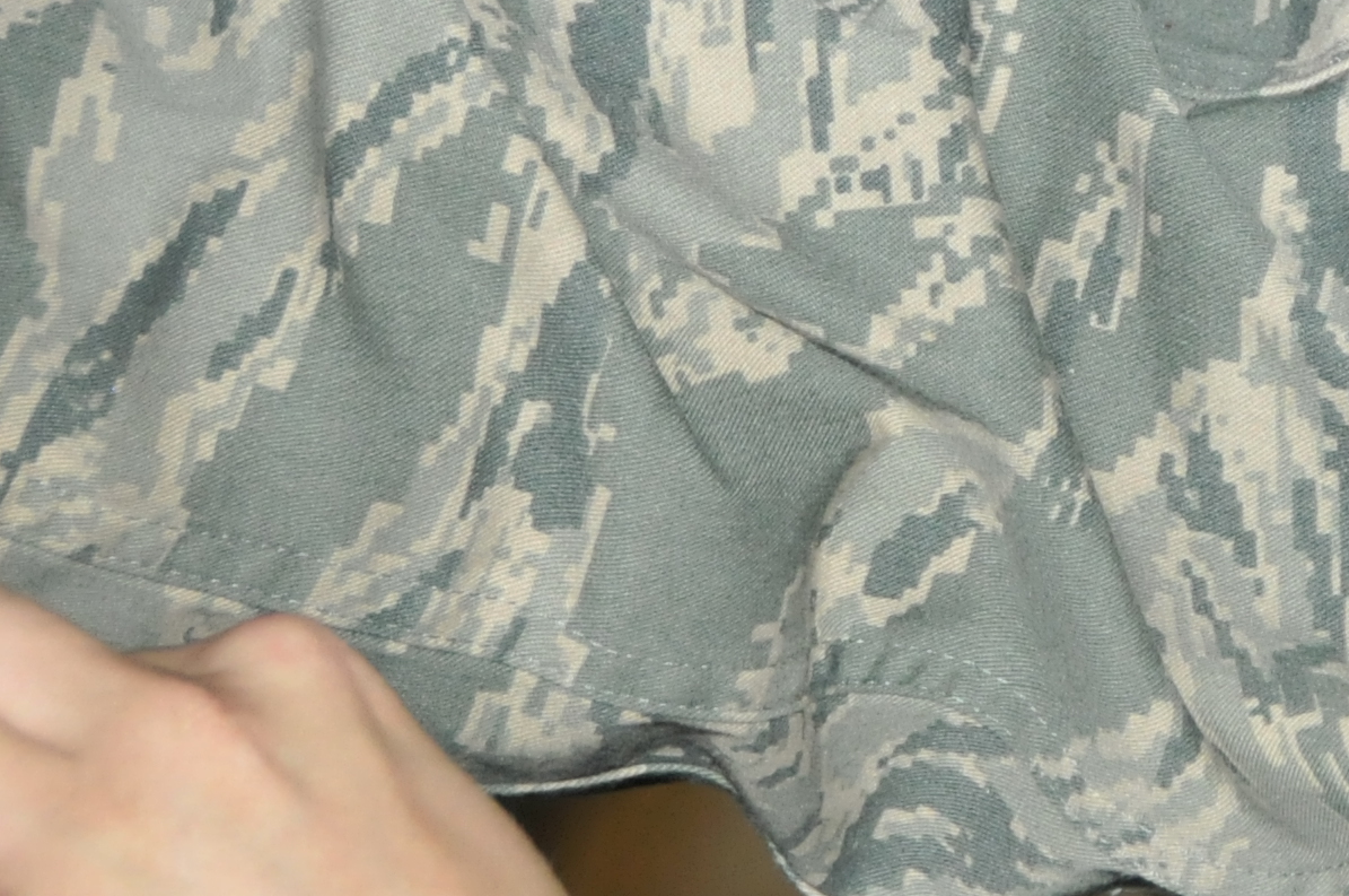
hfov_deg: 3.4
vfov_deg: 2.3
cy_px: 218
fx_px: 22562
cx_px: 1589
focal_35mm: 603
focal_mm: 112
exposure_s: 1/100
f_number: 5.3
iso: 800
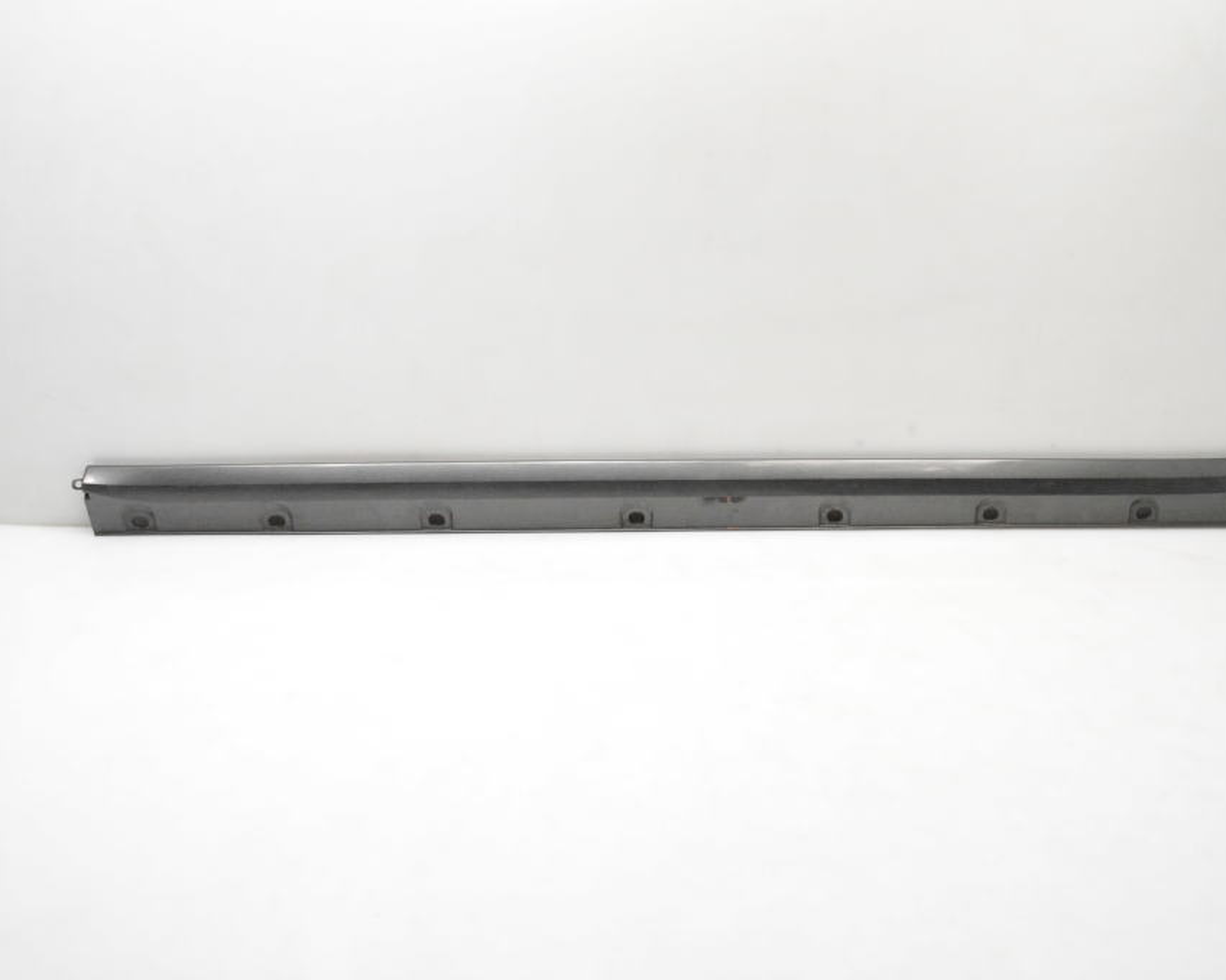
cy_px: 491
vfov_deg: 43.3
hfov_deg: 52.5
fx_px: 1233
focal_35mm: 34
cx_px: 739
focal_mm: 20
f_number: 10
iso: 6400
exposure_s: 1/400
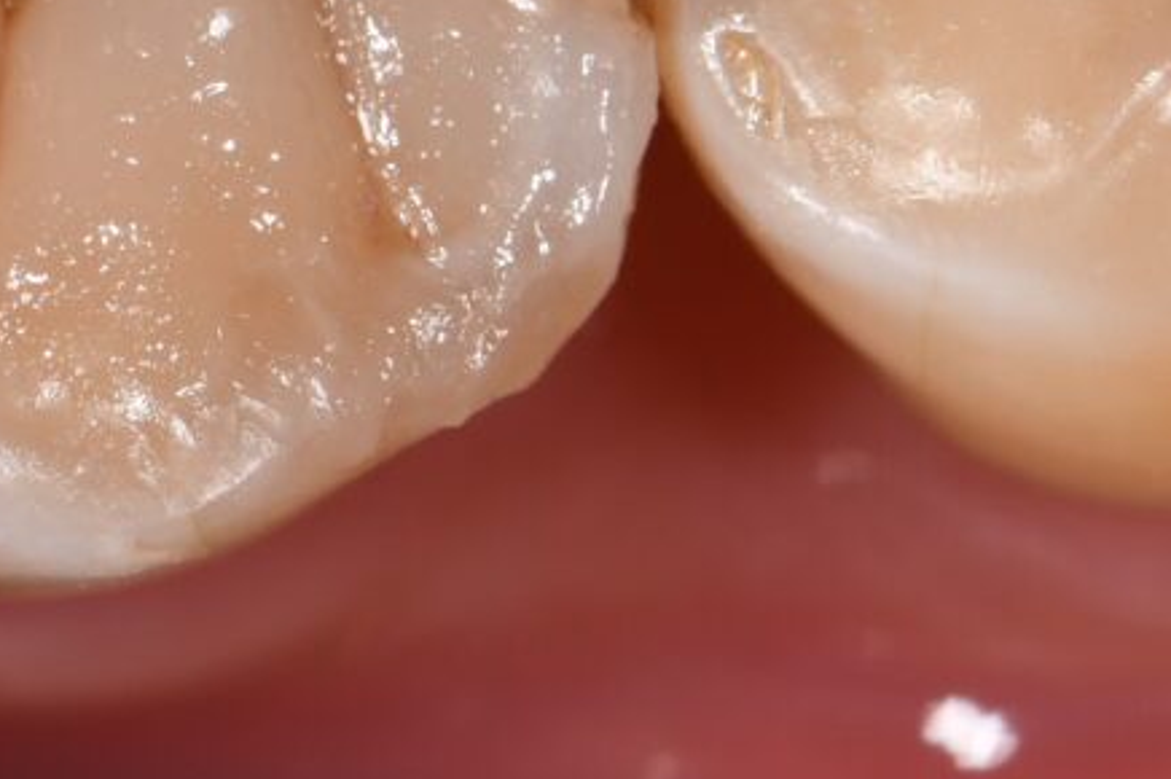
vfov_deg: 3.7
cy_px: -62
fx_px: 11993
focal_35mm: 369
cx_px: 572
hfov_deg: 5.6
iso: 200
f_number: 32
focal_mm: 105
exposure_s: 1/200
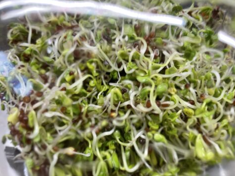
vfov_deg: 42.7
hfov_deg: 55.3
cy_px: 107
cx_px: 125
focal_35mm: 33
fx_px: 224
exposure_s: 1/100
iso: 125
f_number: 1.6
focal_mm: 4.2
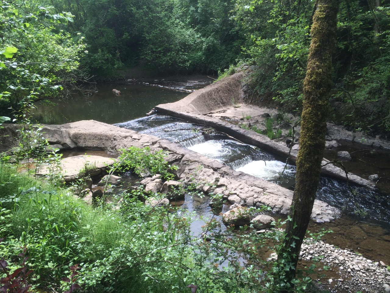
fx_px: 327
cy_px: 146
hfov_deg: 61.7
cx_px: 195
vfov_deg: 48.2
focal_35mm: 29
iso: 32
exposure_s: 1/622
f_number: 2.2
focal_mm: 4.15
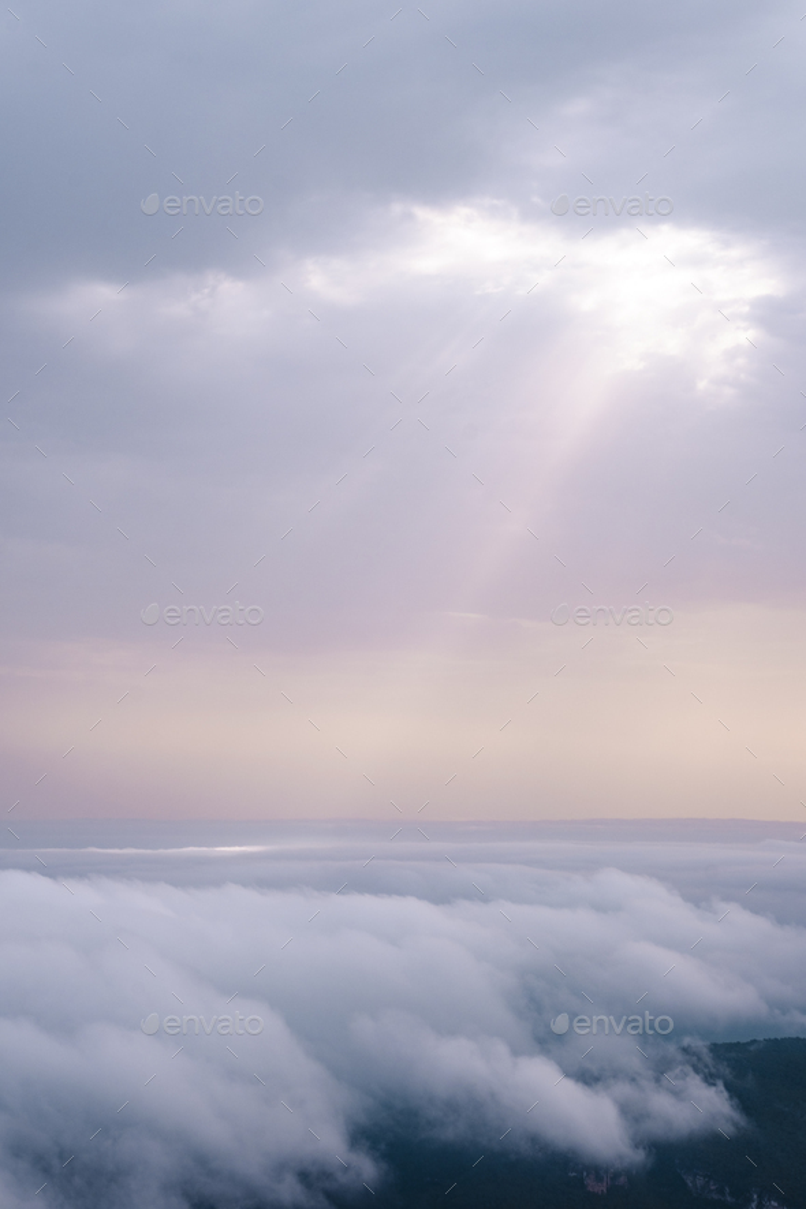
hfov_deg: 20.3
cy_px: 604
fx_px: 2250
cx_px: 403
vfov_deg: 30.1
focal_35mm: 67
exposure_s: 1/100
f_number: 13
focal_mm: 44.7
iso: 160
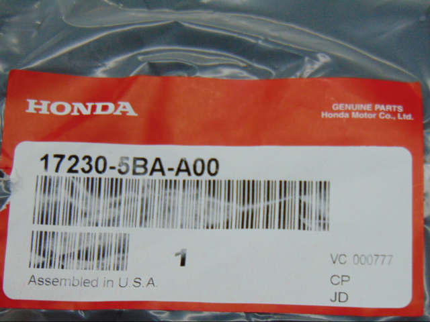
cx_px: 215
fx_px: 1342
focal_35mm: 108
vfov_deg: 13.7
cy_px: 161
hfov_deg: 18.2
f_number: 3.9
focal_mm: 19.4
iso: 250
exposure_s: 1/30
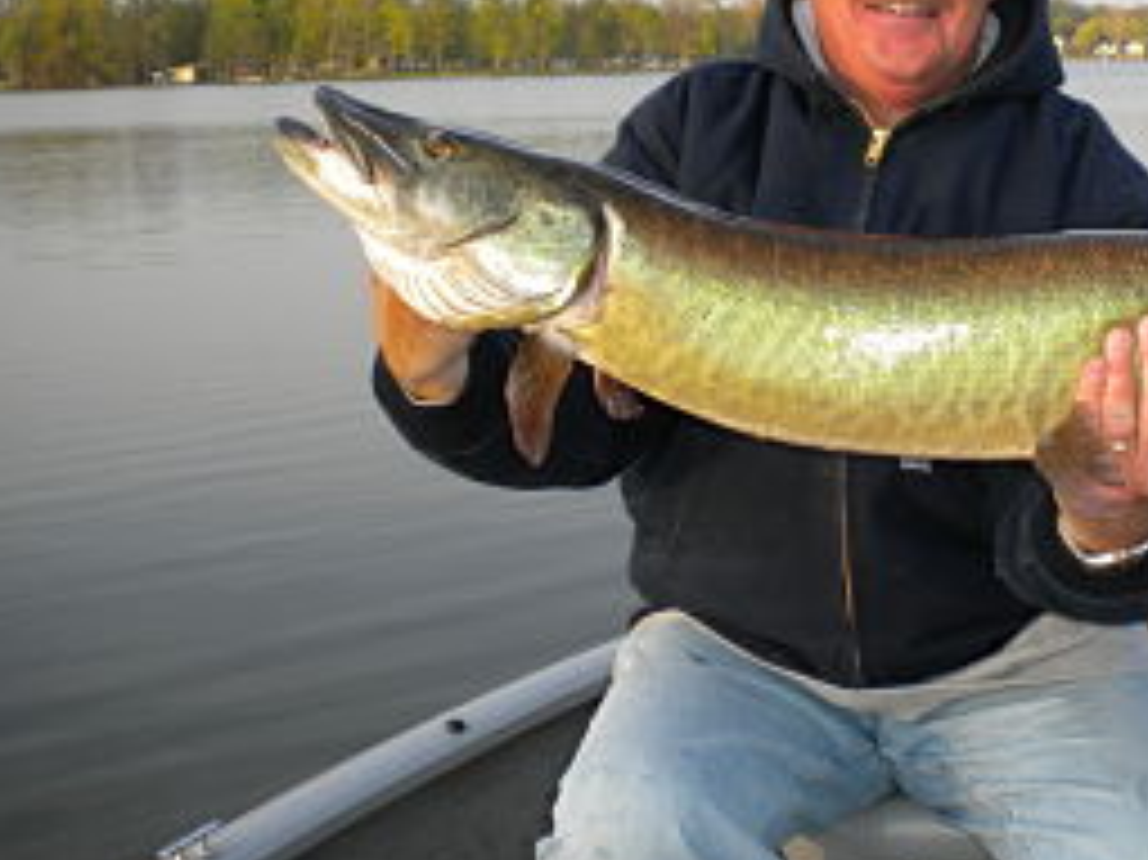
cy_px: 297
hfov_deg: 34.2
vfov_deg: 26.4
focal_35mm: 55
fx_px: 1823
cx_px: 860
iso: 80
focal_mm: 6.3
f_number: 4.6
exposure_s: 1/169
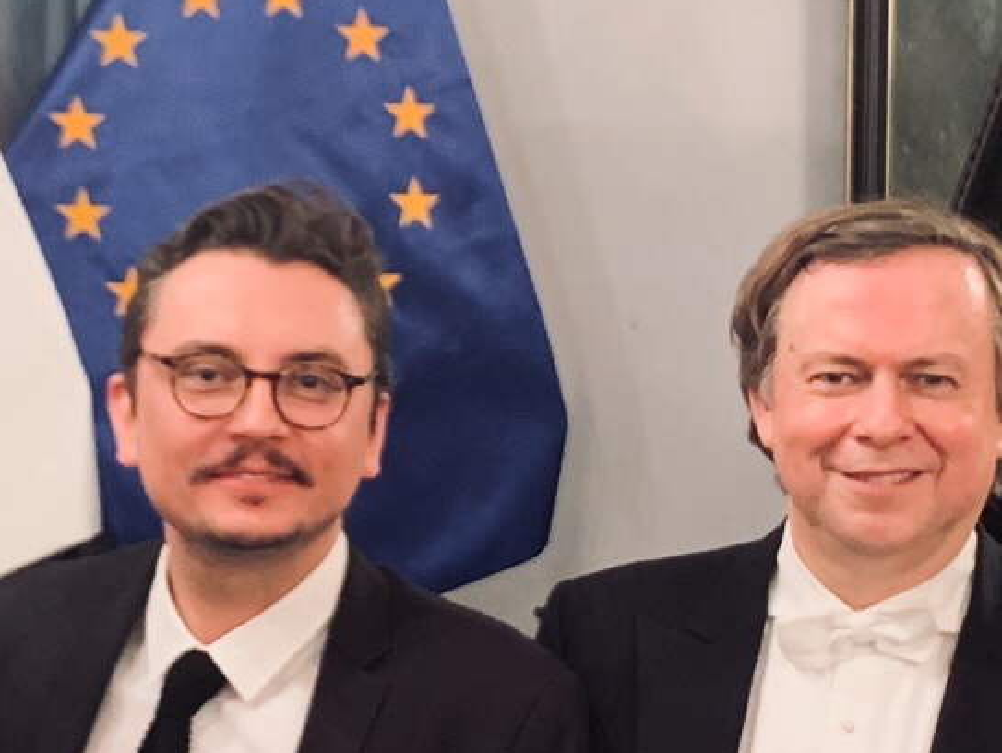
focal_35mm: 98
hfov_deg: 20.0
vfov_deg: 15.1
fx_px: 2839
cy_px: 496
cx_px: 648
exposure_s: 1/30
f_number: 1.8
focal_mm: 4.25
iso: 640
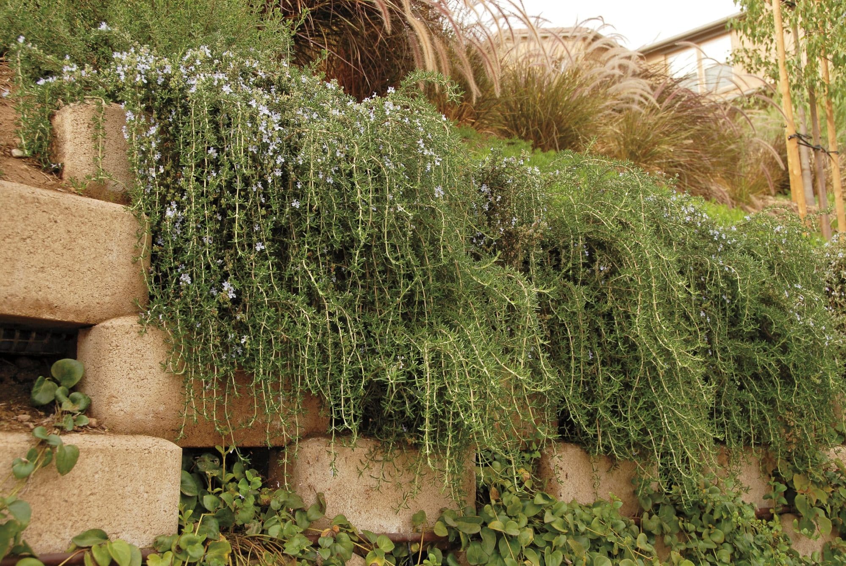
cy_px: 283
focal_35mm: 44
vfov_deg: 30.9
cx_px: 423
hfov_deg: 44.9
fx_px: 1024
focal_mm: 29
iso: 100
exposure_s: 1/125
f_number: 5.6
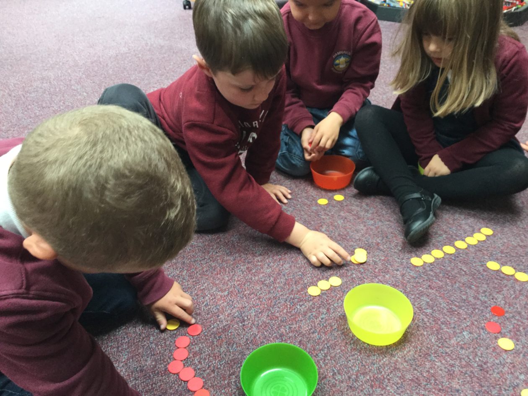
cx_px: 264
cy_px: 198
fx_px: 473
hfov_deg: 58.4
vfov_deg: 45.4
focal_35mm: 31
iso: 125
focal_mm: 3.3
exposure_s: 1/33
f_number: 2.4
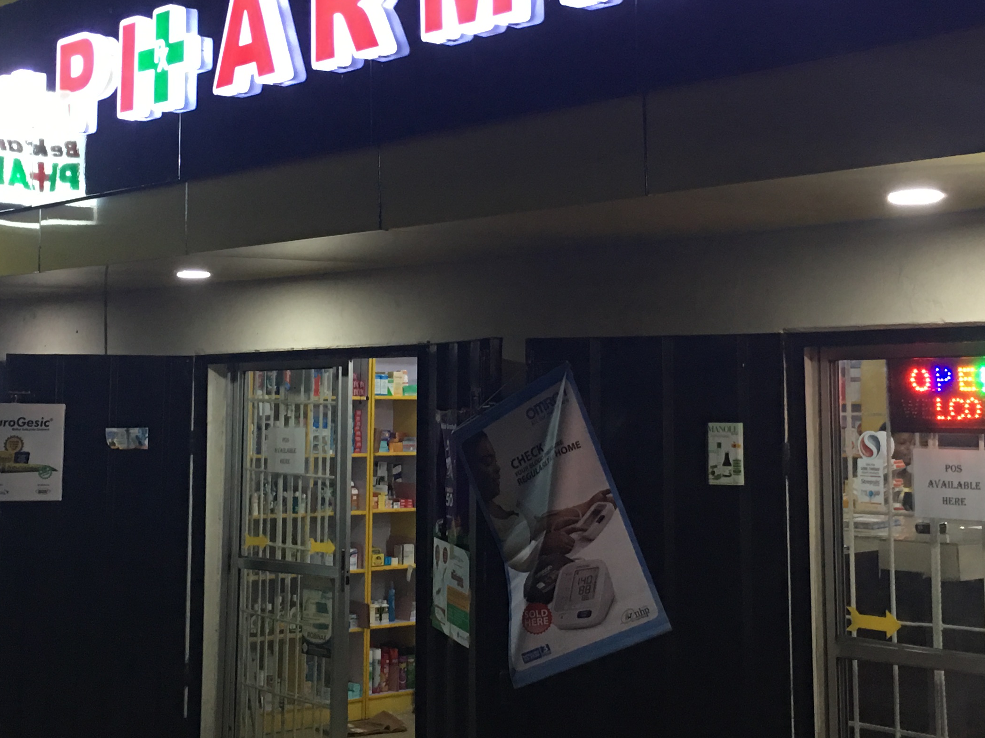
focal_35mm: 56
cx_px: 486
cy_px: 240
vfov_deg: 25.9
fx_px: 1593
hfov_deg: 34.3
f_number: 2.2
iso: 80
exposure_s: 1/17
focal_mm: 4.15
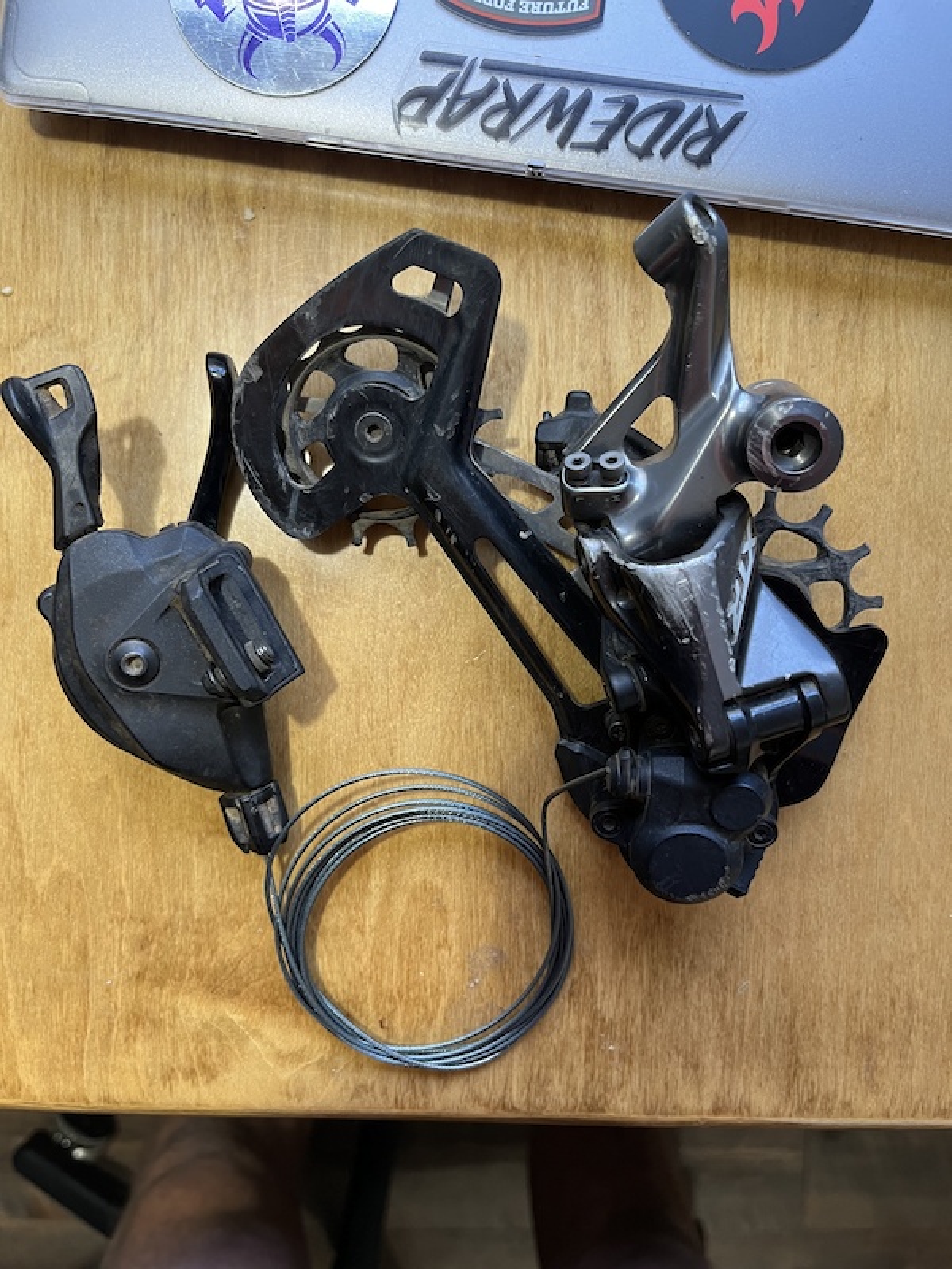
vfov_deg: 67.3
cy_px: 634
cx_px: 476
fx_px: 953
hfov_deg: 53.1
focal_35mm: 26
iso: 125
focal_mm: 5.1
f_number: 1.6
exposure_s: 1/60
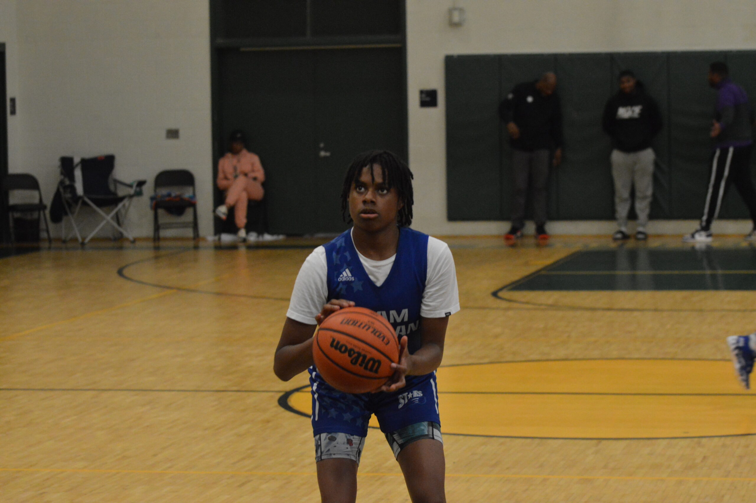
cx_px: 378
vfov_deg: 11.4
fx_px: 2518
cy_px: 252
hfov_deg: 17.1
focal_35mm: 120
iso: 3200
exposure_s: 1/125
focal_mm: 80
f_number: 4.5
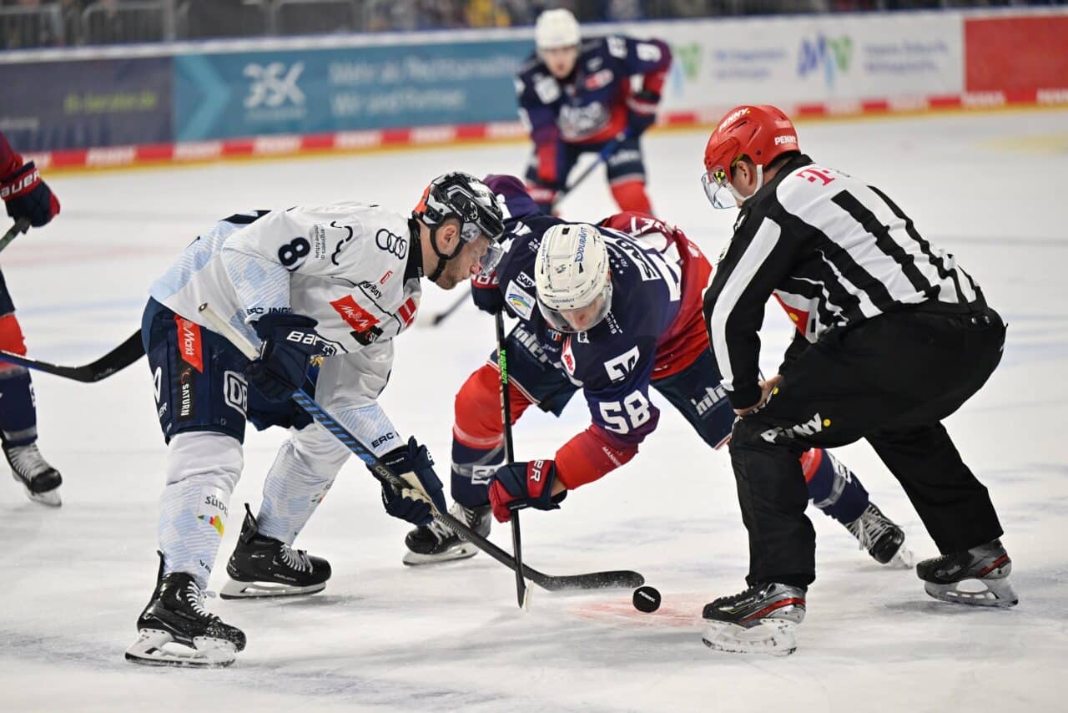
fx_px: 4451
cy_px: 356
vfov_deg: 9.2
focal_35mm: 150
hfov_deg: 13.7
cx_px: 534
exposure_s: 1/4000
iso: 2000
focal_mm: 150
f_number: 2.8
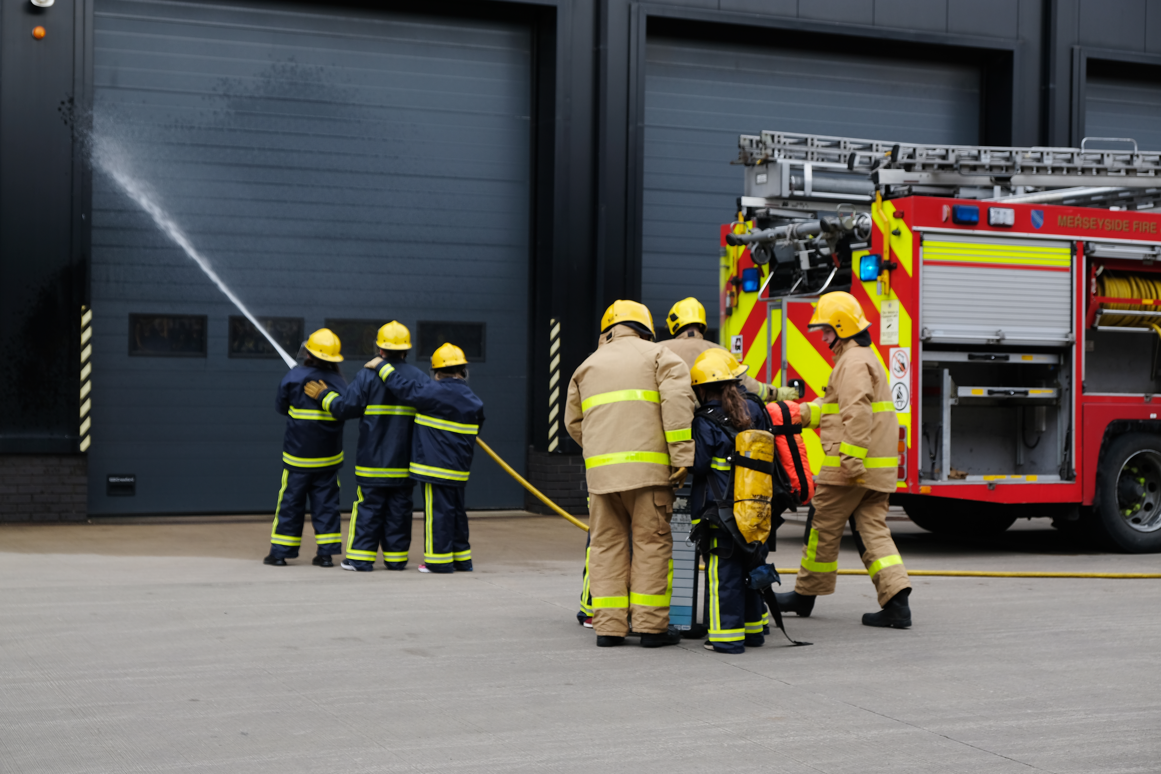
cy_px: 387
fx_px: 1903
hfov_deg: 33.9
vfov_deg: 23.0
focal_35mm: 59
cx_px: 580
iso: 200
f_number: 5.6
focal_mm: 39
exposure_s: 1/150
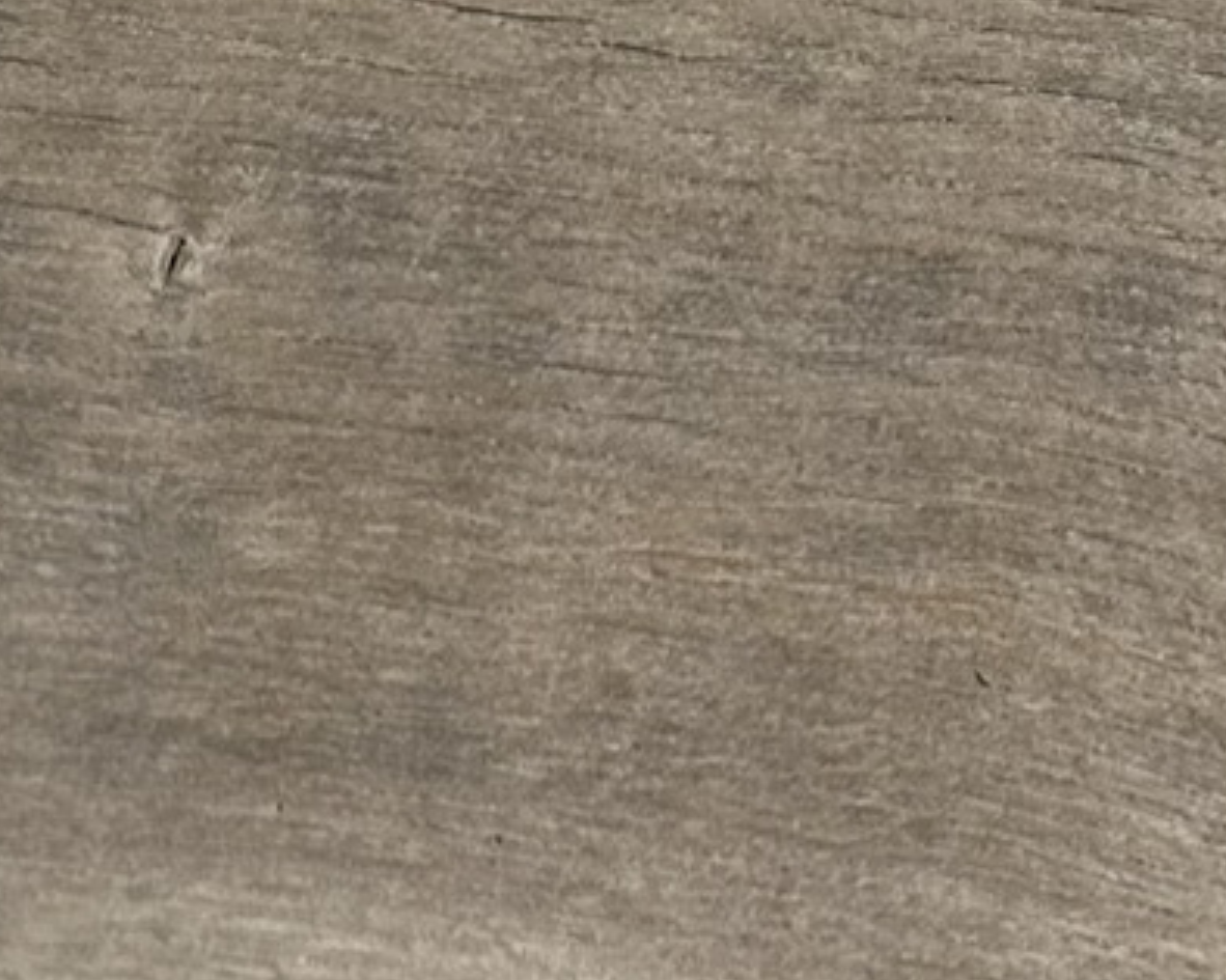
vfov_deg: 10.6
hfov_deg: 11.8
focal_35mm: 132
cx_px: -1764
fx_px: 4788
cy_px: 2063
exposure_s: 1/2632
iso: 50
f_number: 1.5
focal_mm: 5.7
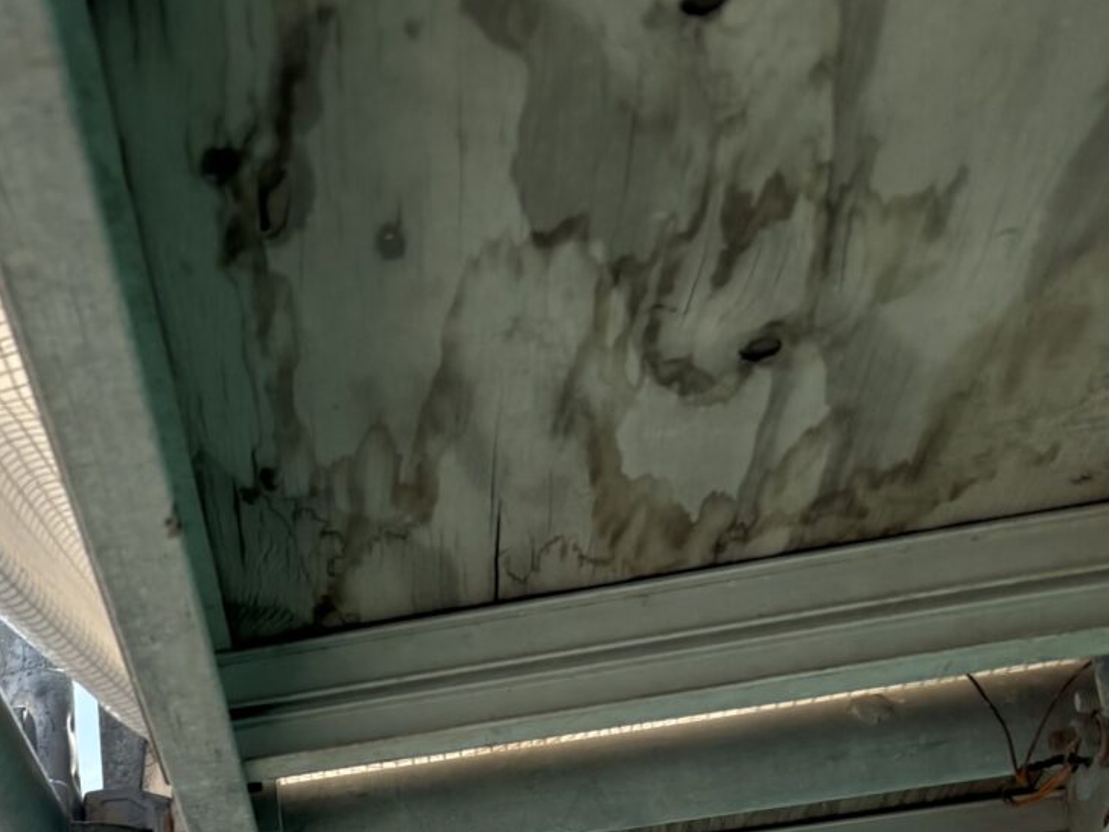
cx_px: -396
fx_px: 2339
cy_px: 1069
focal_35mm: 73
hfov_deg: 23.2
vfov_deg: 18.8
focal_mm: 5.96
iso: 50
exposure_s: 1/3448
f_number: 1.6
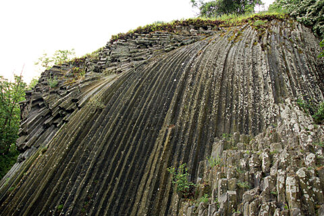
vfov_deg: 47.8
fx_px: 243
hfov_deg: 67.4
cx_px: 162
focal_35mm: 27
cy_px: 108
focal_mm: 18
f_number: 4
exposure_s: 1/500
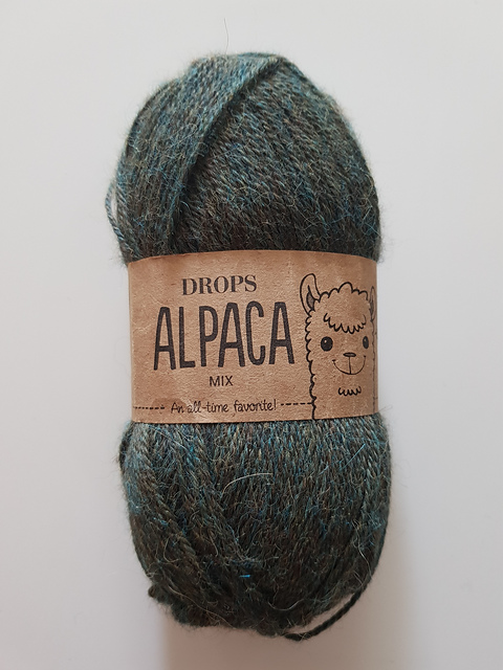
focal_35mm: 26
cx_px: 252
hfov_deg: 53.1
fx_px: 504
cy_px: 335
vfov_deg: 67.3
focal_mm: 4.2
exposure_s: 1/19
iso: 200
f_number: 1.7
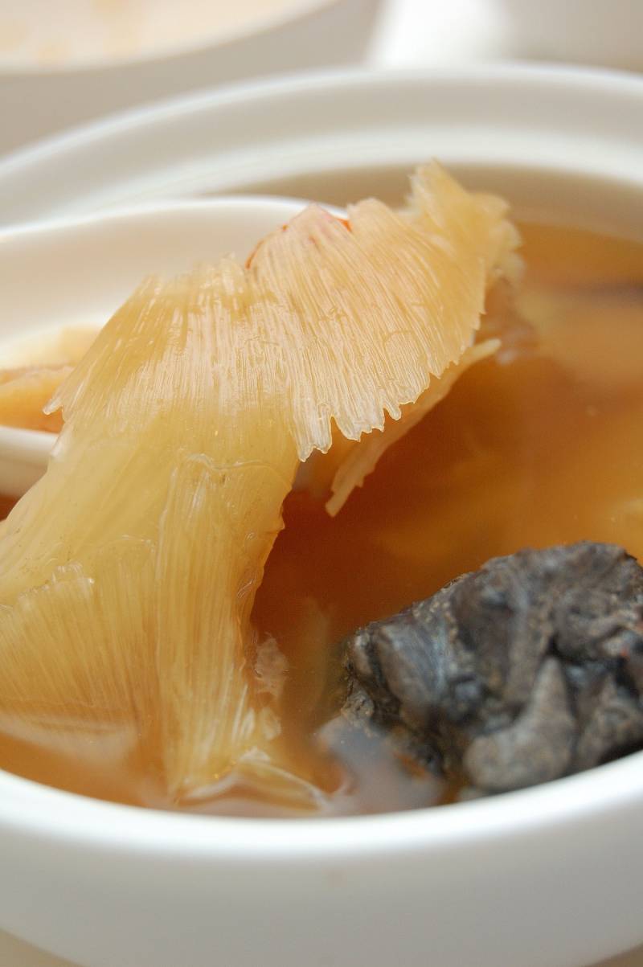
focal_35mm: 82
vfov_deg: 24.6
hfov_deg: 16.5
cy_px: 484
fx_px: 2214
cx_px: 322
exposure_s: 1/60
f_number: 5.6
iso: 200
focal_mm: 55
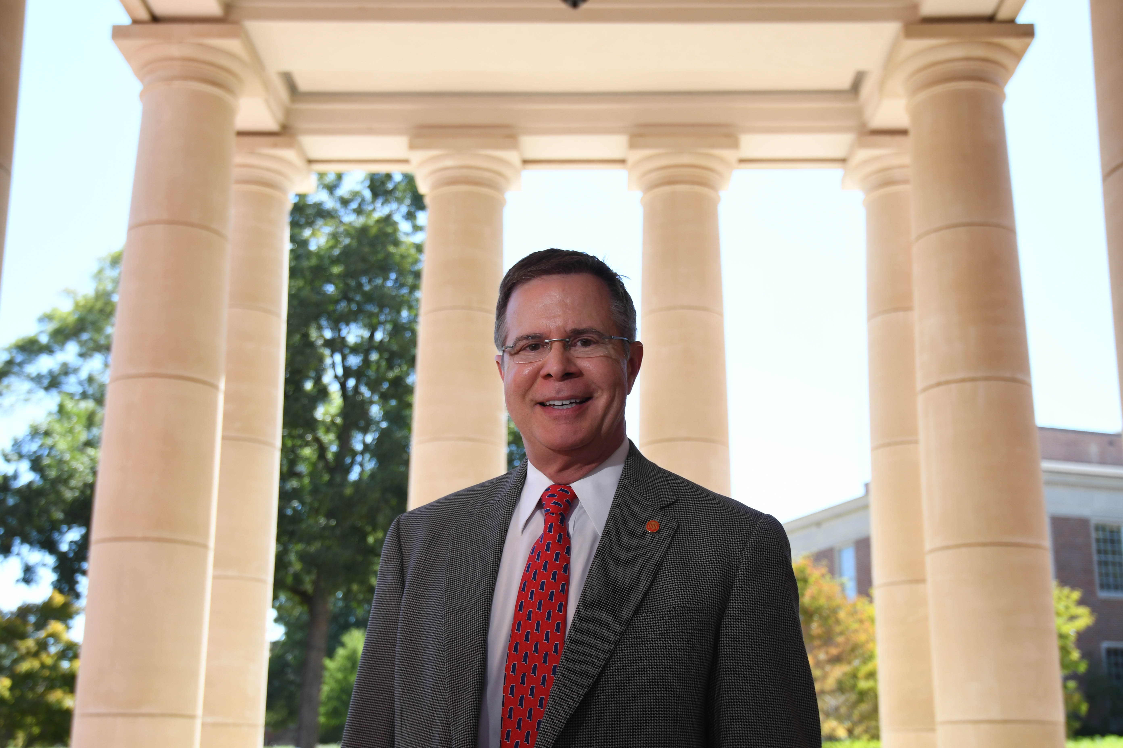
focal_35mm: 45
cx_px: 562
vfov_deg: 29.9
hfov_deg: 43.6
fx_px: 1404
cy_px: 374
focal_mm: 30
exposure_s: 1/800
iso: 400
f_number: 4
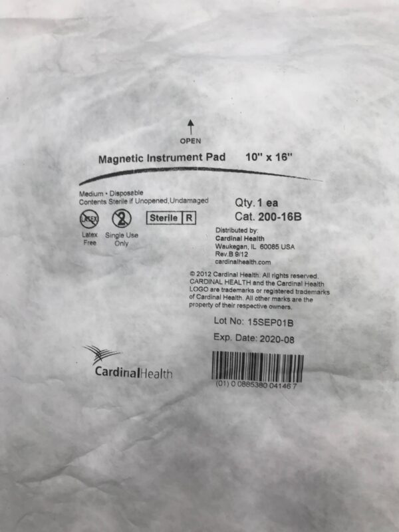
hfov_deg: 49.7
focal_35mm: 28
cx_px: 200
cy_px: 266
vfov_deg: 63.4
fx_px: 430
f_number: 1.8
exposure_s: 1/120
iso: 20
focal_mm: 3.99
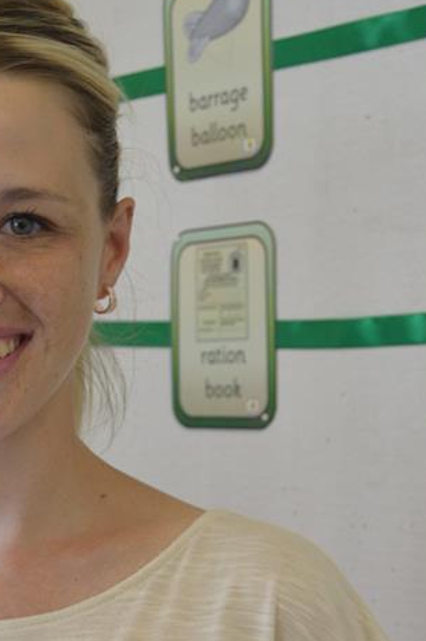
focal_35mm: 91
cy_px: 620
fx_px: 1618
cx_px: 58
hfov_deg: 14.9
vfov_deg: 21.7
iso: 400
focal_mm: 26
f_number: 4.5
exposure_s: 1/80
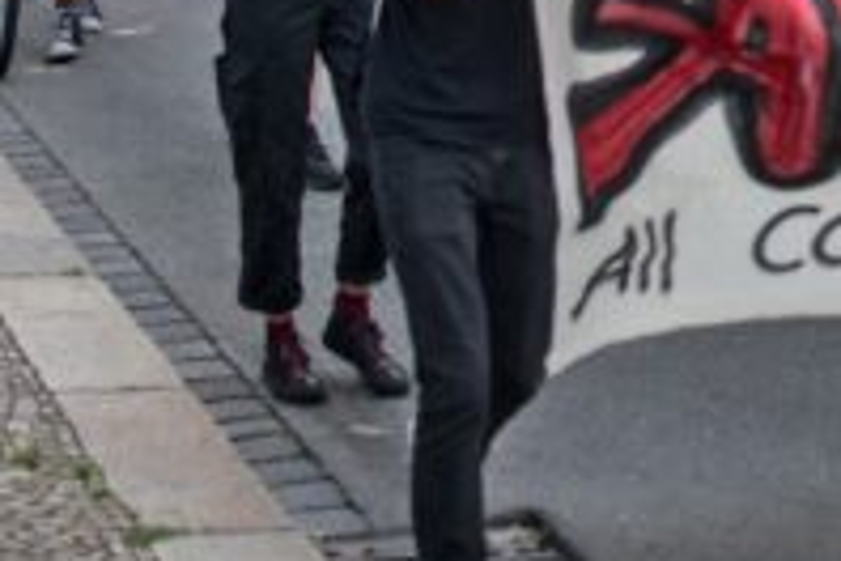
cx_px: 1032
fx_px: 3177
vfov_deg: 10.0
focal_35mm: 136
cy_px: -30
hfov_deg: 14.6
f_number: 2
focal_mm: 30
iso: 640
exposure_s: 1/640
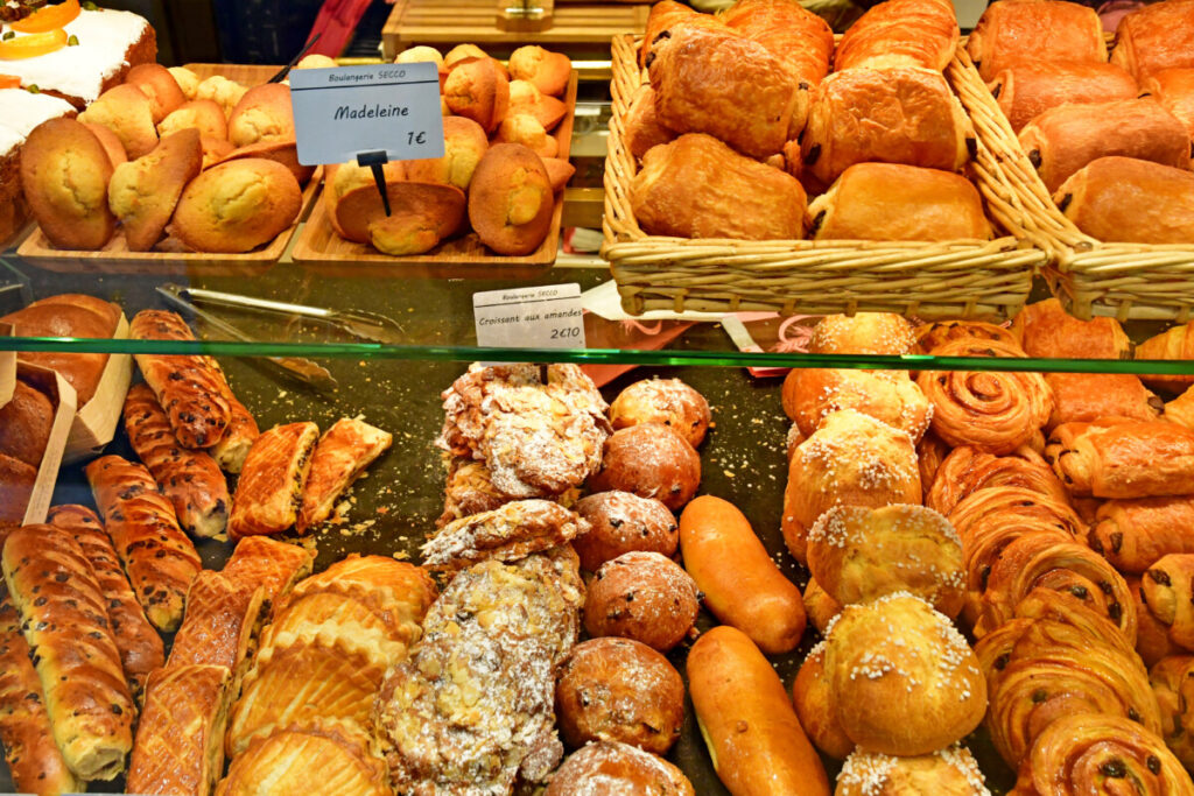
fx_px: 1294
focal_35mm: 39
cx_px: 597
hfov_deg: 49.5
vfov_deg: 34.2
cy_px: 398
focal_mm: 26
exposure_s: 1/200
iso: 2500
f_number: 7.1
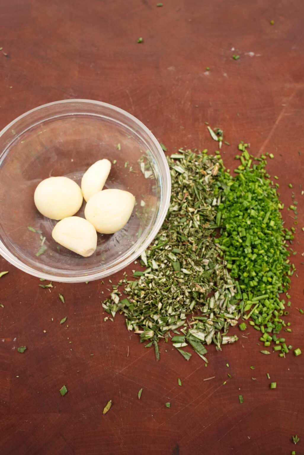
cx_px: 152
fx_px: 392
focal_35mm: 31
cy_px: 228
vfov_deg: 60.3
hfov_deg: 42.4
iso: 6400
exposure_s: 1/200
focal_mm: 31
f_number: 9
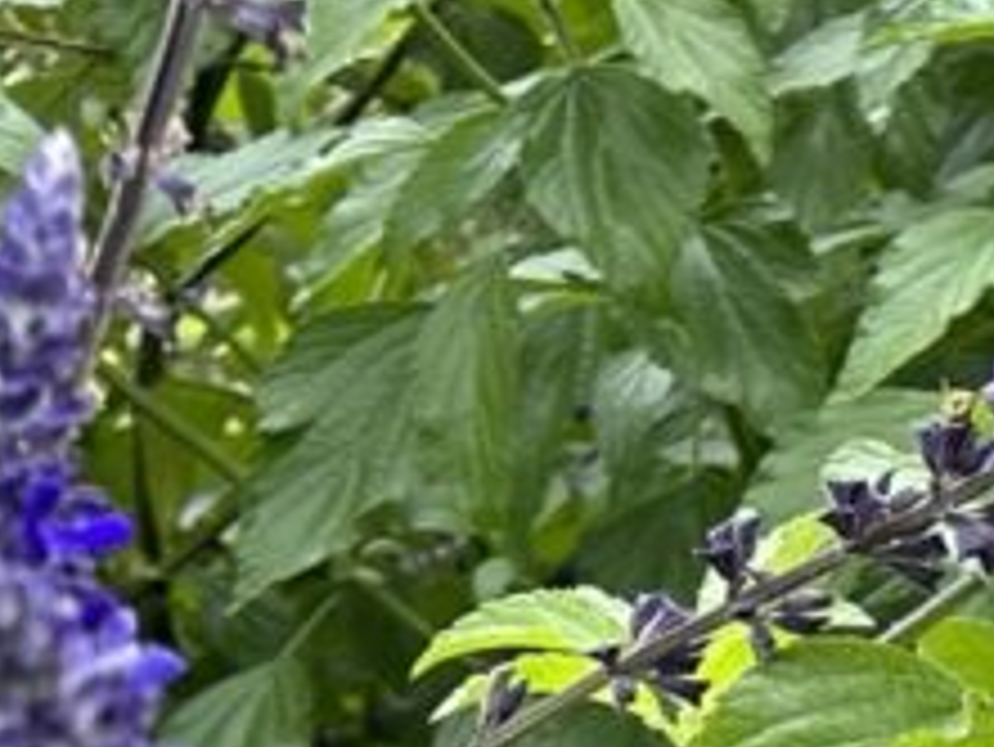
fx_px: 4798
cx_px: 3117
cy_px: 1053
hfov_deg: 9.1
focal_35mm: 167
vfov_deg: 8.7
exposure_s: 1/265
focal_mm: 6.86
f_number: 1.78
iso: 80
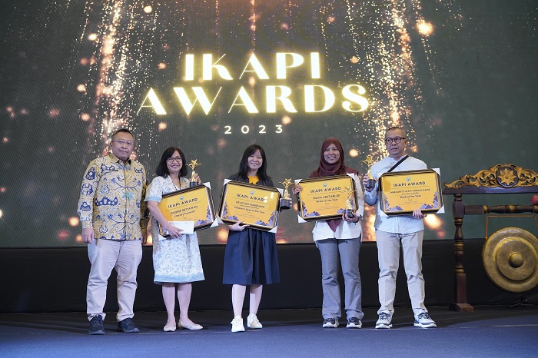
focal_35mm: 35
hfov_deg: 54.5
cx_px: 269
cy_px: 179
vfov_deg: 37.8
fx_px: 523
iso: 1250
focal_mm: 35
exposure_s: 1/125
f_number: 2.8
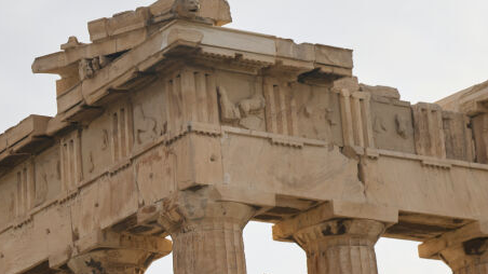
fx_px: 1850
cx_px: -226
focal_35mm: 143
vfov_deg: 8.2
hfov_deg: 14.1
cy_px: 496
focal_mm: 35
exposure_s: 1/320
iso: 100
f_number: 5
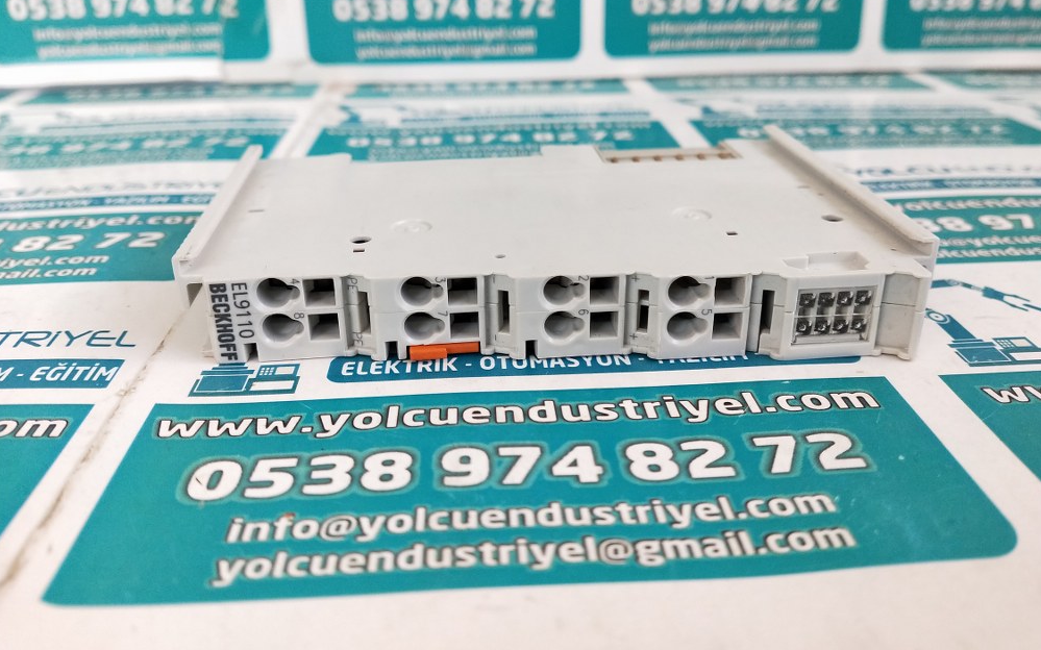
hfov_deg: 72.6
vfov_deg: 49.0
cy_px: 268
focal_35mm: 25
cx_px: 529
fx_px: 709
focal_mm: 3.99
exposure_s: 1/50
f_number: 1.7
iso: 139
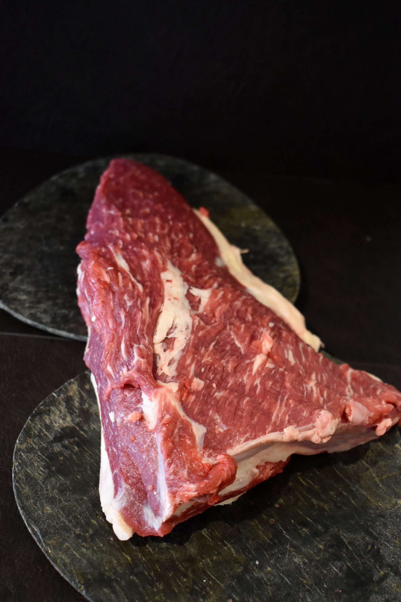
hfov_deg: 28.9
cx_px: 200
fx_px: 777
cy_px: 301
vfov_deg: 42.3
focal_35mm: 46
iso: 2000
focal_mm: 31
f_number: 4.2
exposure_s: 1/125
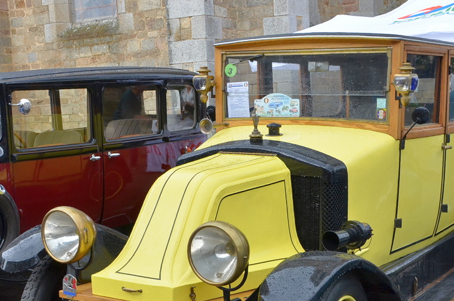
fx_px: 692
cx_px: 265
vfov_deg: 24.3
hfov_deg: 36.2
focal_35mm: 55
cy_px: 222
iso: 640
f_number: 7.1
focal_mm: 22
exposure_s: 1/200
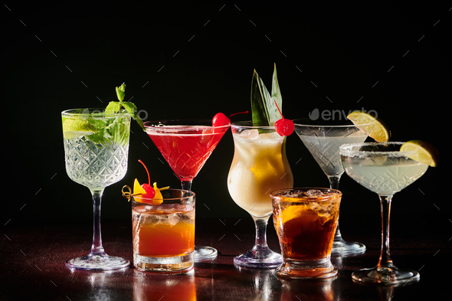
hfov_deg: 19.5
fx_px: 1318
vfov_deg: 13.0
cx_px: 226
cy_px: 150
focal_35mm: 105
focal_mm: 105
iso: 160
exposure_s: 1/160
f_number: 6.3
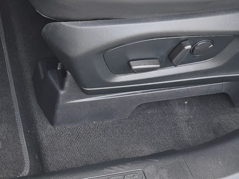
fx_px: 518
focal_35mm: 75
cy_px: -110
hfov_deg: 25.2
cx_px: 25
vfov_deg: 17.2
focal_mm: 6.3
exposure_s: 1/180
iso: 50
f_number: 1.7
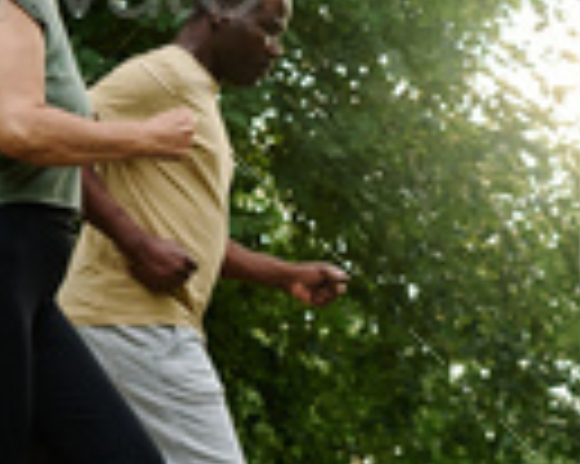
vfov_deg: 10.3
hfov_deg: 12.5
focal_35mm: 150
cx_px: 719
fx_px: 2573
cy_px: 196
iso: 800
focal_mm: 35
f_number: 3.5
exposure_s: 1/500
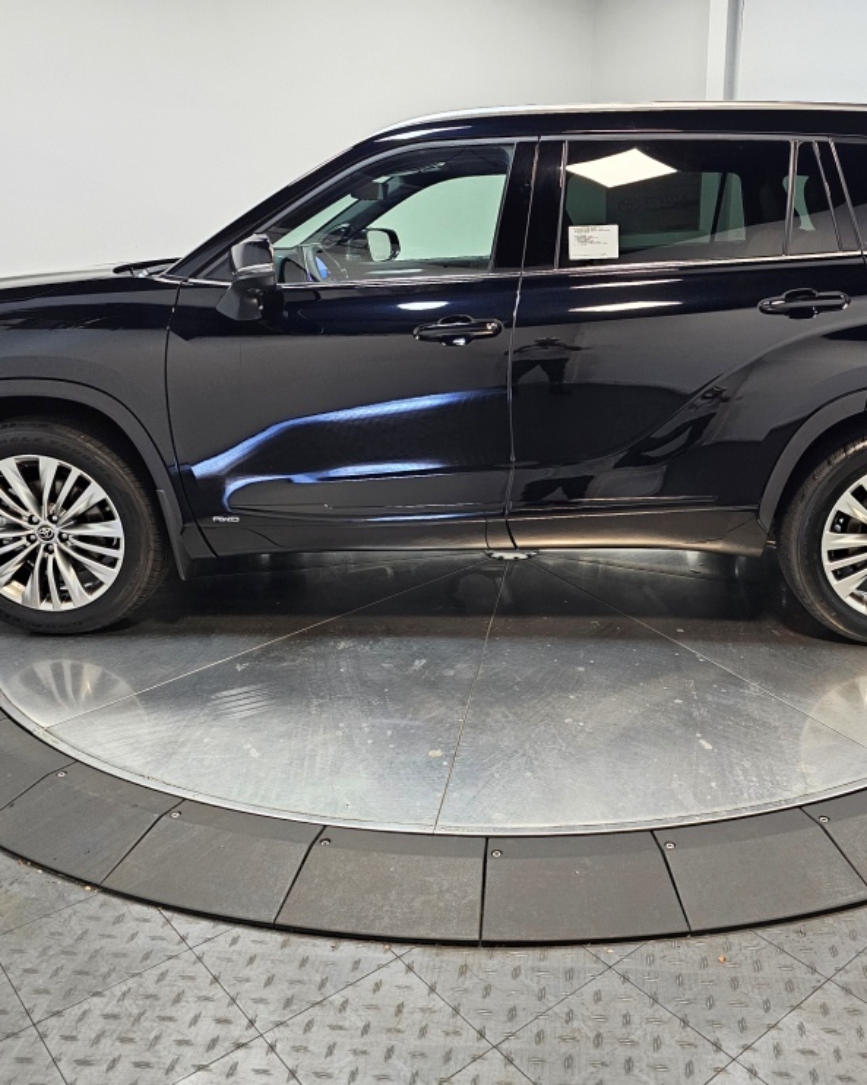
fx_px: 995
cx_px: 523
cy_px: 538
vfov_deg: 57.2
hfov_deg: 46.8
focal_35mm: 31
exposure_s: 1/60
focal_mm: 6.3
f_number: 1.7
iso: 640
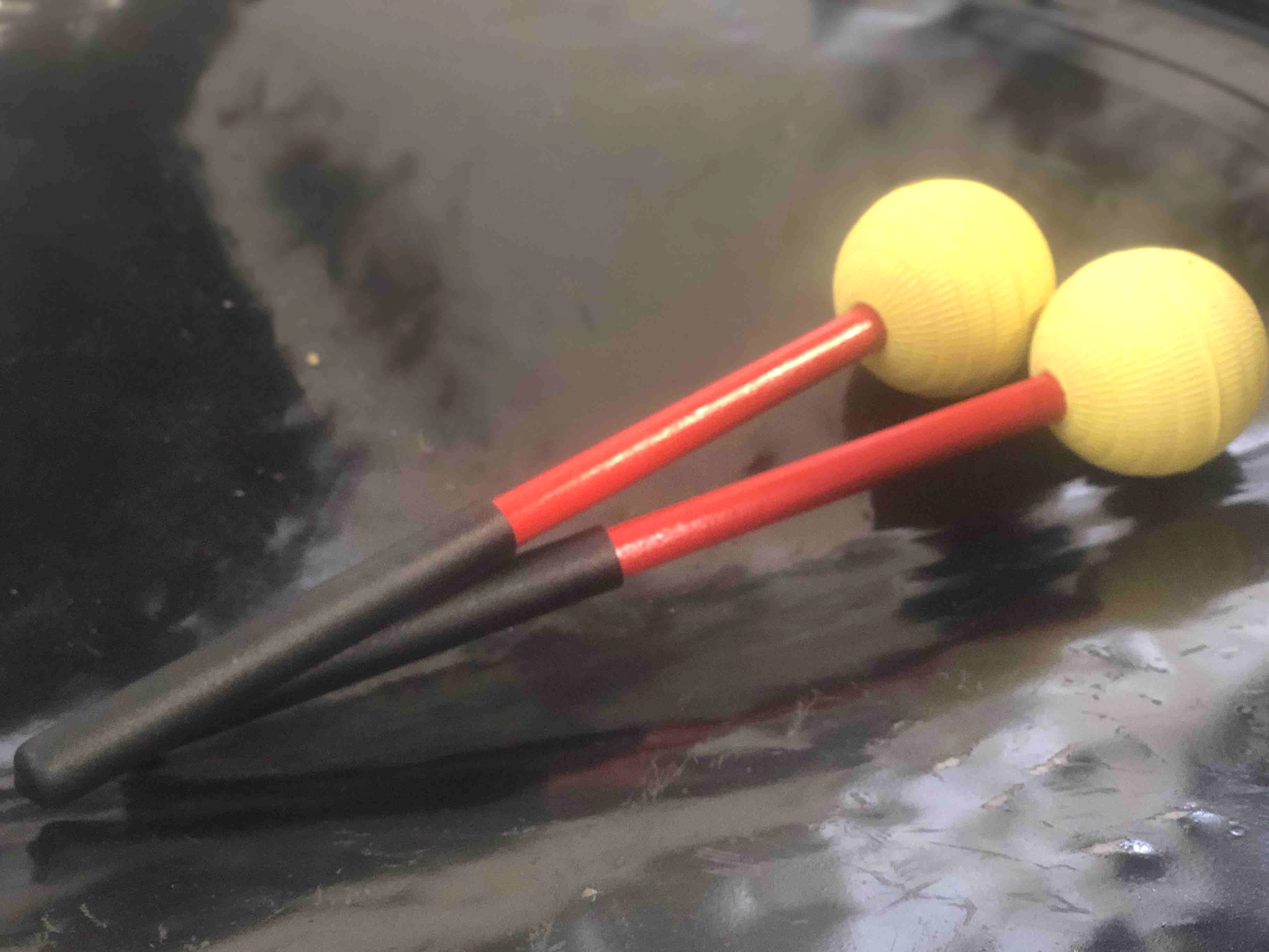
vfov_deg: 27.5
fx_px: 1943
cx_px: 641
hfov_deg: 36.2
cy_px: 483
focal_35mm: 53
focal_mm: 6
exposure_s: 1/8
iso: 200
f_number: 2.4
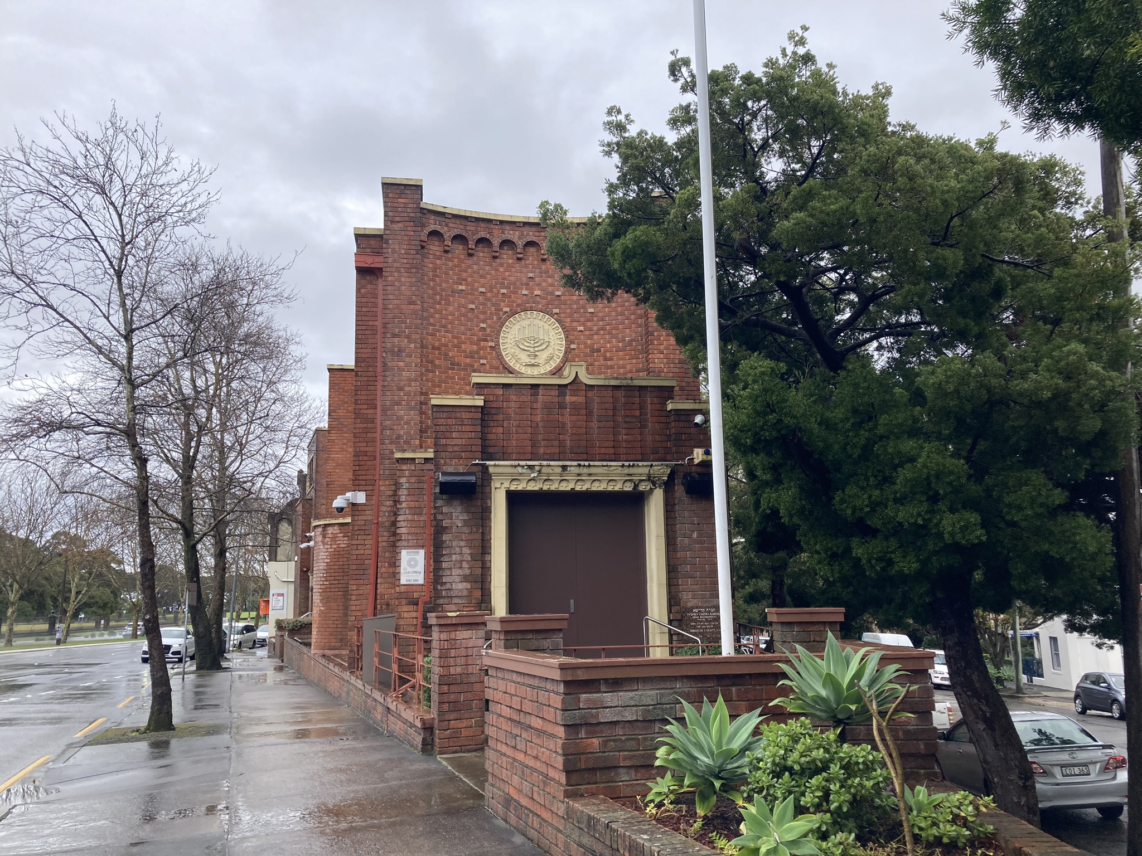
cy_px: 428
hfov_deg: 63.4
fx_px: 924
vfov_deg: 49.7
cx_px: 571
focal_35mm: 28
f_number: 1.8
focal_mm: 3.99
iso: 20
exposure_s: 1/623
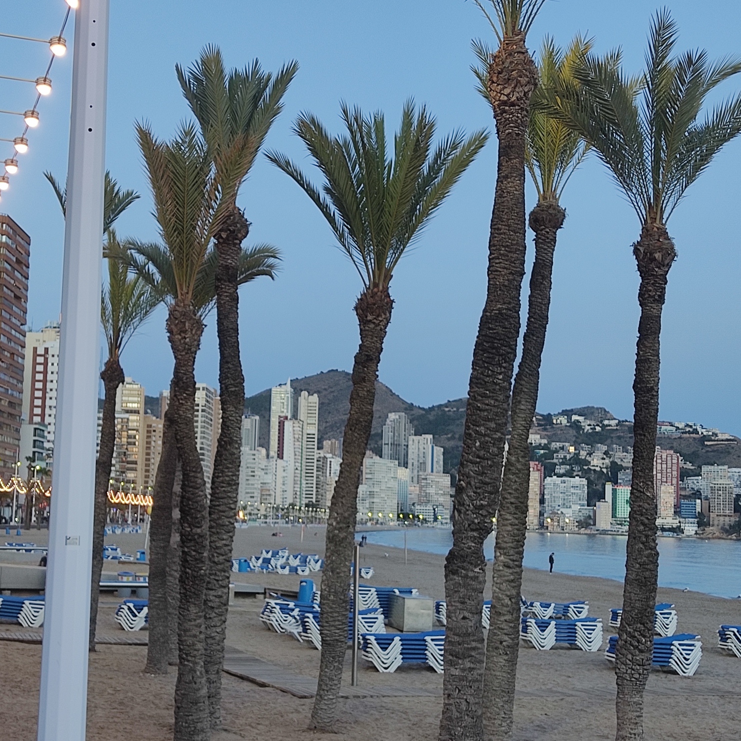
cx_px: 316
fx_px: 751
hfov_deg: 52.3
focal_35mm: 31
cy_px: 372
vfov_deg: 52.5
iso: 136
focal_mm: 4.74
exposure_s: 1/33
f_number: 1.79
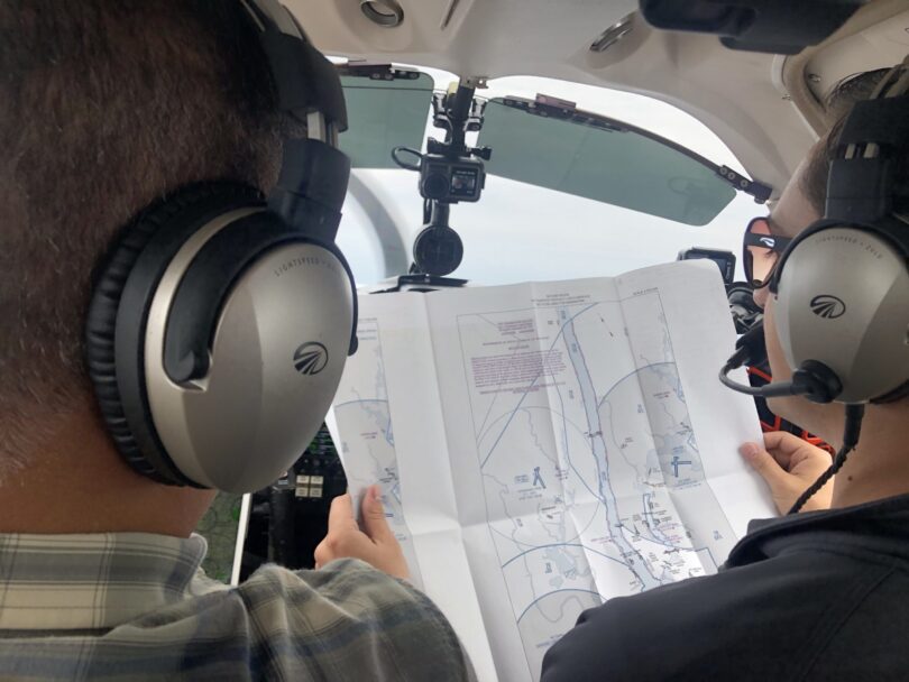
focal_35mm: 28
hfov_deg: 63.4
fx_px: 735
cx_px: 454
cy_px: 341
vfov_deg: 49.8
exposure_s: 1/448
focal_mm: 4
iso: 20
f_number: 1.8
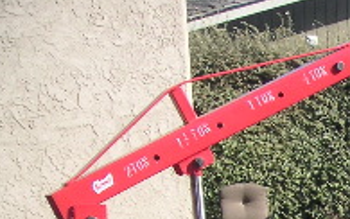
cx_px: 540
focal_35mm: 132
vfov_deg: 9.5
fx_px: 1259
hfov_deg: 14.6
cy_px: 397
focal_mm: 6
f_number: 2.8
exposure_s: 1/500
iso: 50
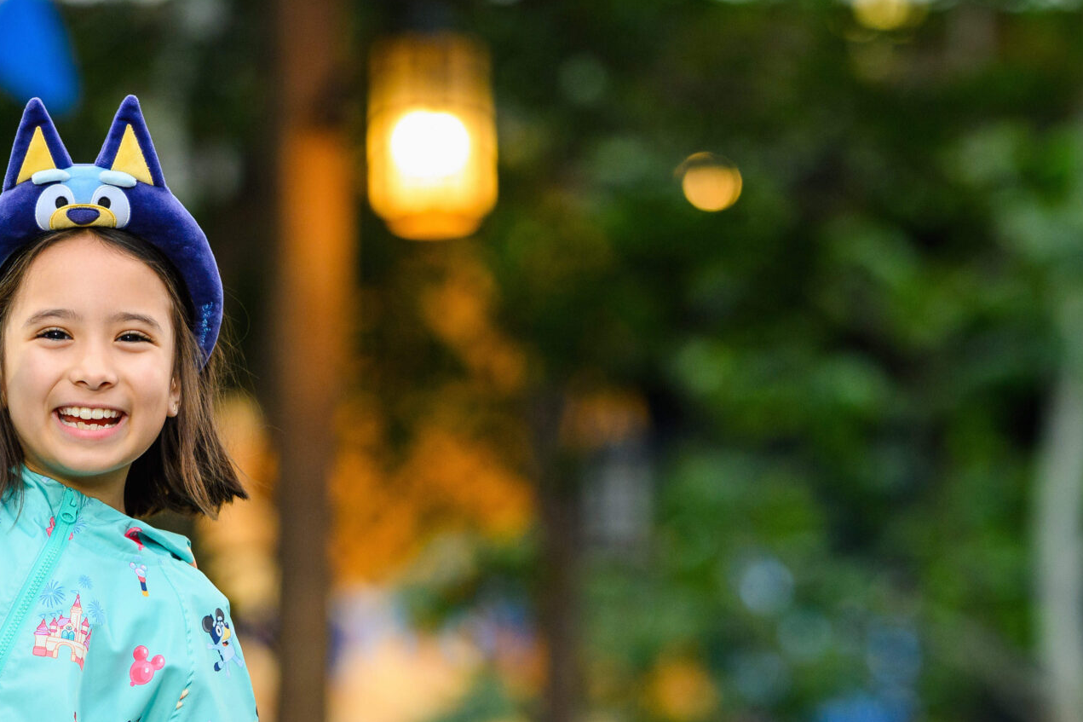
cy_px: 470
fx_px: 8181
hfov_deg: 7.5
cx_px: 28
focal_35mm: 272
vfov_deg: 5.1
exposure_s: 1/200
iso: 640
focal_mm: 135
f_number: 2.8
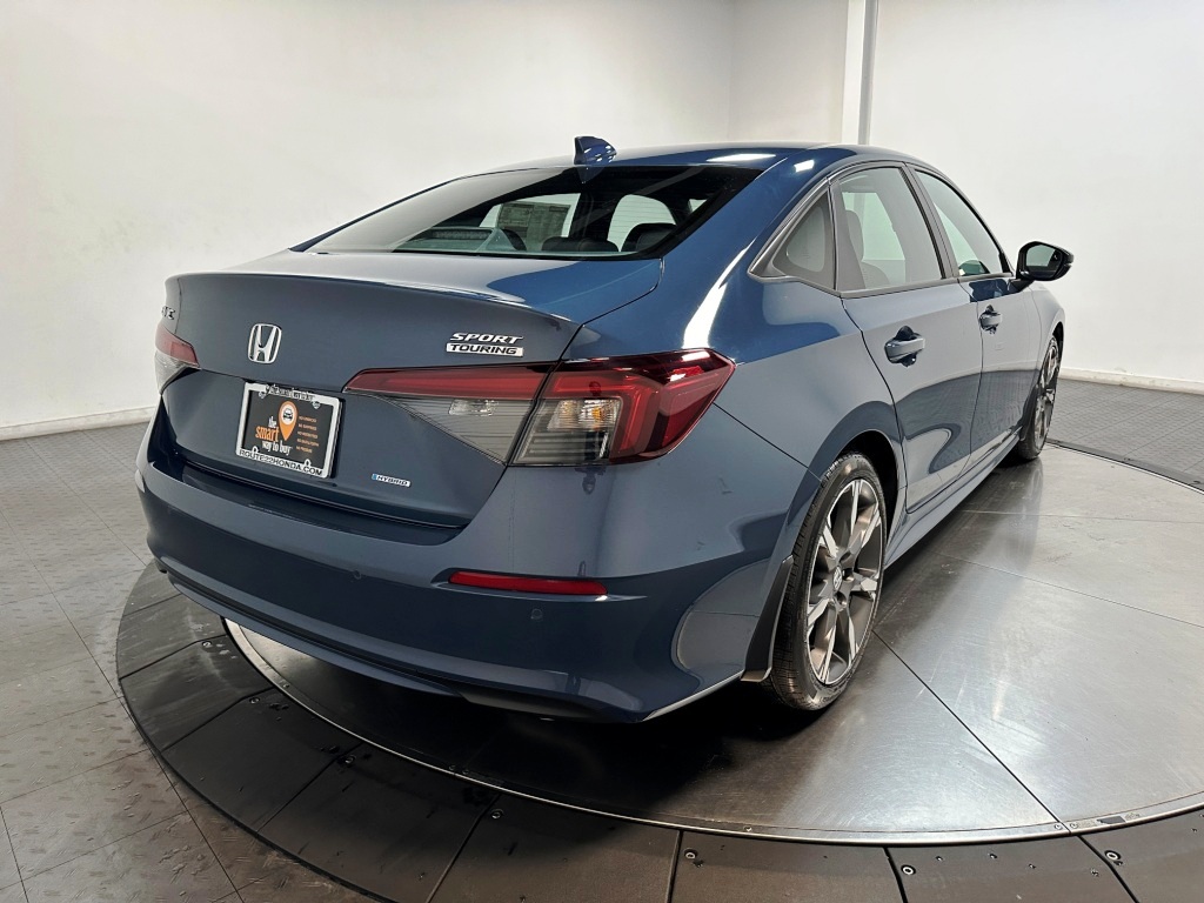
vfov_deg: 56.8
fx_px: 835
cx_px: 602
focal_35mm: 24
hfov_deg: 71.6
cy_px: 452
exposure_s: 1/60
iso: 320
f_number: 1.78
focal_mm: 6.86
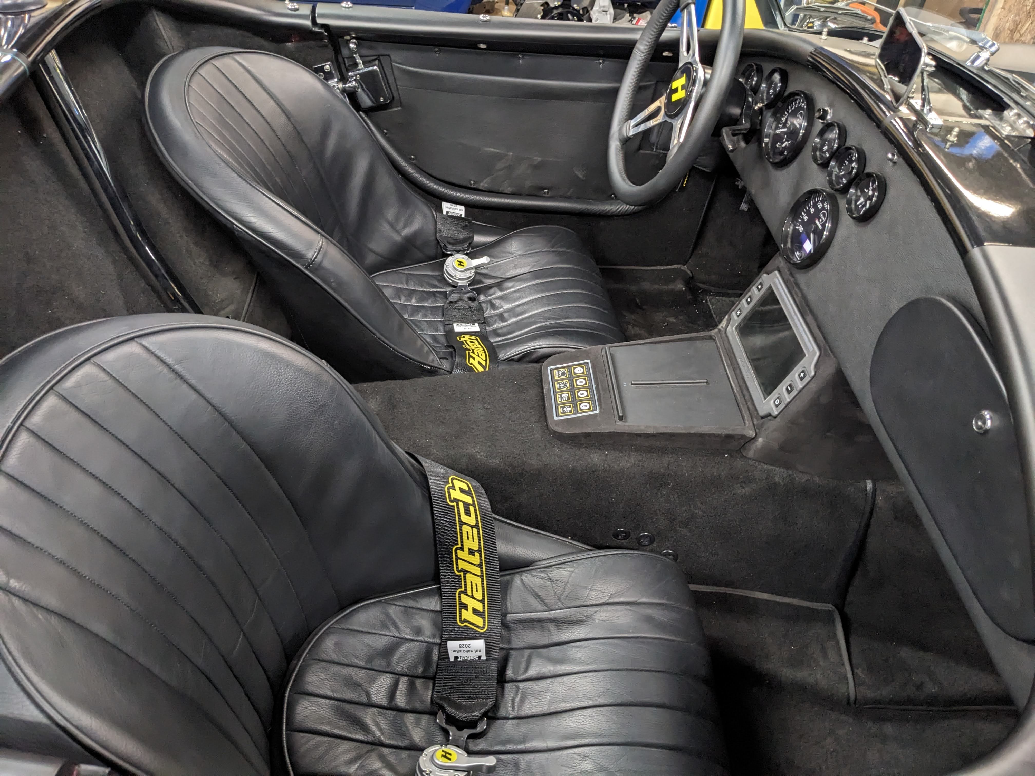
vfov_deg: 51.4
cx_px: 518
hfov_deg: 65.3
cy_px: 388
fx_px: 807
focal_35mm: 27
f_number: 1.73
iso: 398
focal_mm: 4.38
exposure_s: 1/24
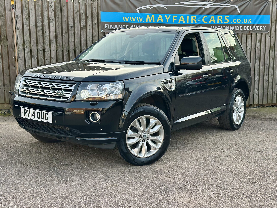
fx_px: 384
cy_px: 104
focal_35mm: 48
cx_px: 138
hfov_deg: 39.7
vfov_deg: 30.3
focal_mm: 6.86
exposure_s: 1/584
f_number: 1.78
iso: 80
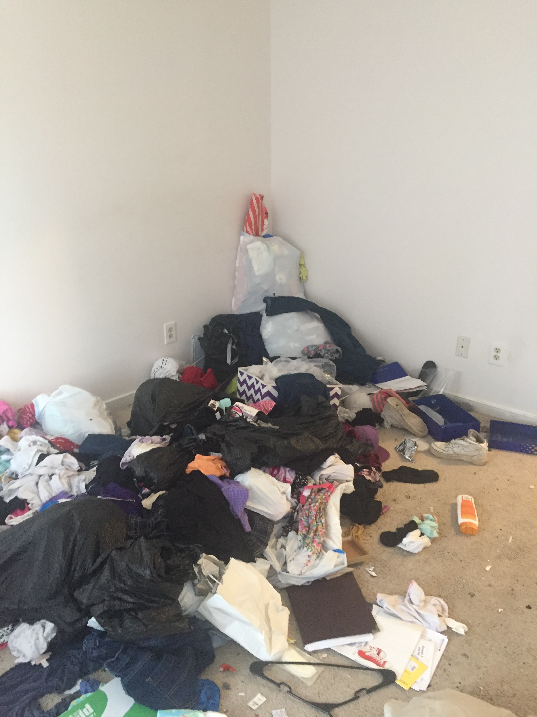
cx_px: 268
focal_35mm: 29
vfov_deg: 61.7
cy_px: 358
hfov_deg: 48.2
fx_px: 600
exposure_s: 1/24
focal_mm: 4.15
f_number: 2.2
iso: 250
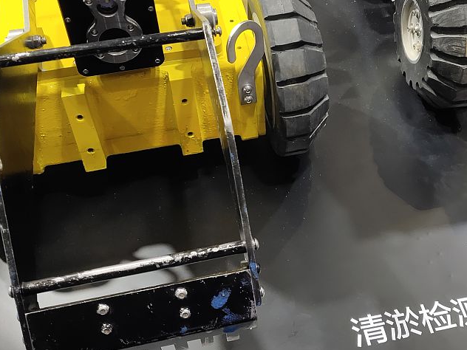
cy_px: 119
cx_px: 297
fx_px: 769
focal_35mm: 57
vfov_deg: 25.5
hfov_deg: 33.6
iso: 133
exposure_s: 1/100
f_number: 1.8
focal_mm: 4.35
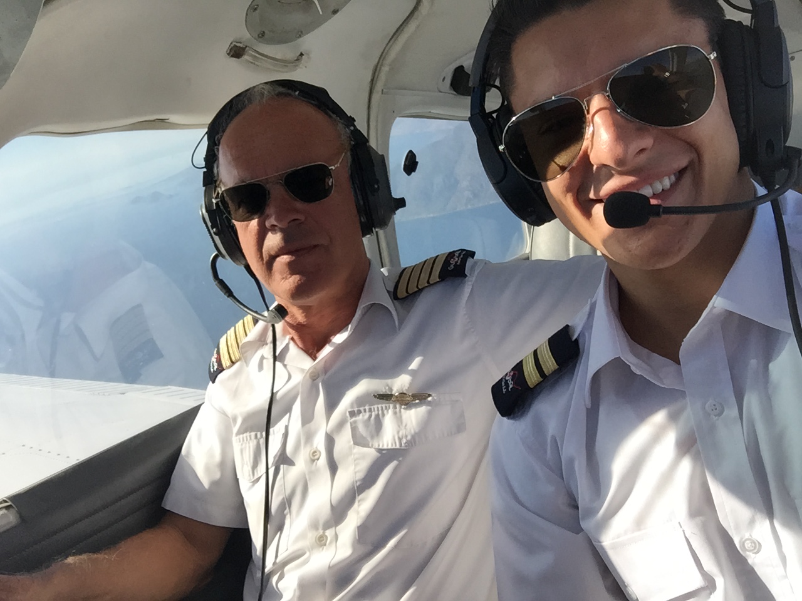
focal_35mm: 31
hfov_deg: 58.4
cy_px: 300
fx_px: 718
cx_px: 401
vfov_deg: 45.4
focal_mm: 2.65
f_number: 2.2
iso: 32
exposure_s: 1/880
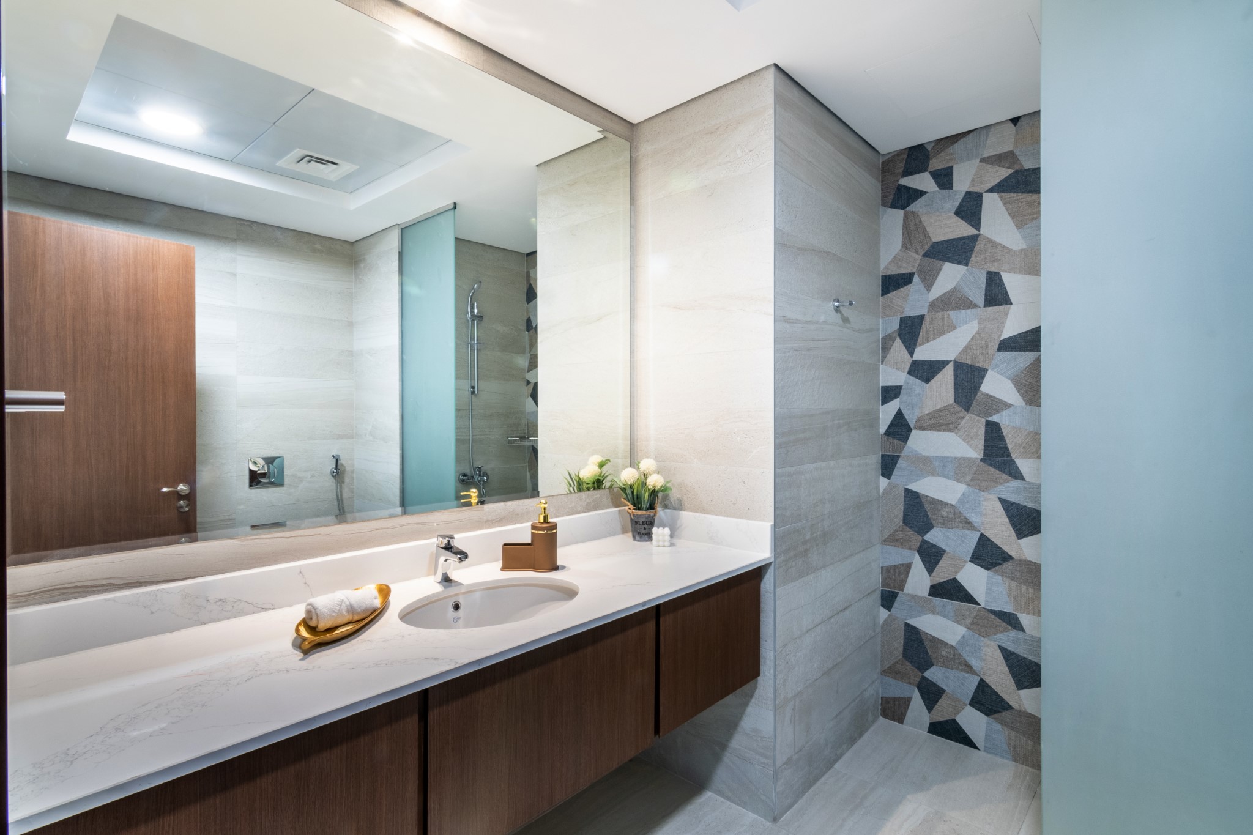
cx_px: 626
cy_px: 418
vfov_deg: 73.7
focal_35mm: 16
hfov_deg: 96.7
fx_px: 557
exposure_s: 1
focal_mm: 11
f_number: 22
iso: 250
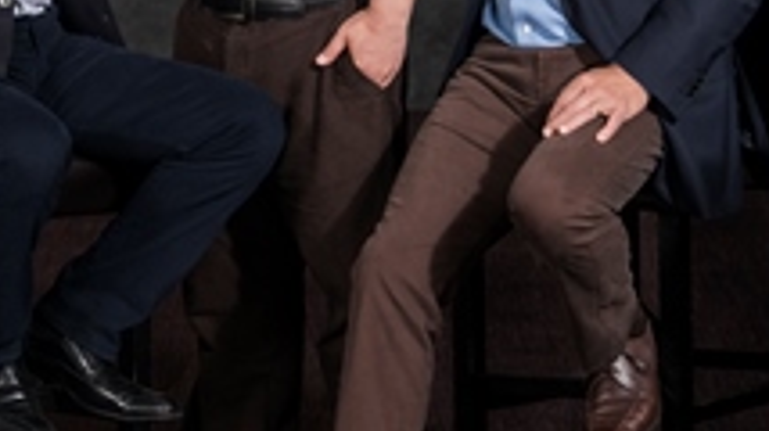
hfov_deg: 6.6
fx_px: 6704
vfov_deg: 3.7
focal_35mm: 329
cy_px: 27
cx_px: 212
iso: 640
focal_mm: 105
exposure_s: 1/200
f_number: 13
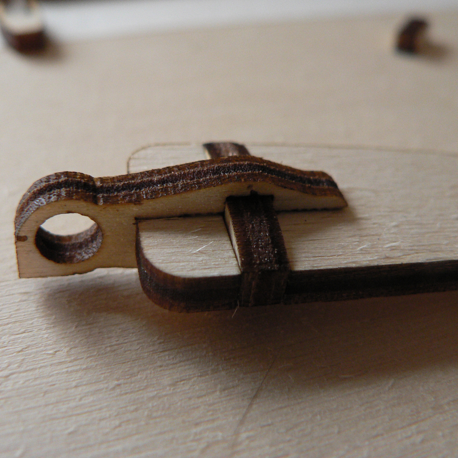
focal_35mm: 43
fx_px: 644
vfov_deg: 39.2
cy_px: 228
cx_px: 207
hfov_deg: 39.1
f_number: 2.8
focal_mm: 6
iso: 200
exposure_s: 1/320
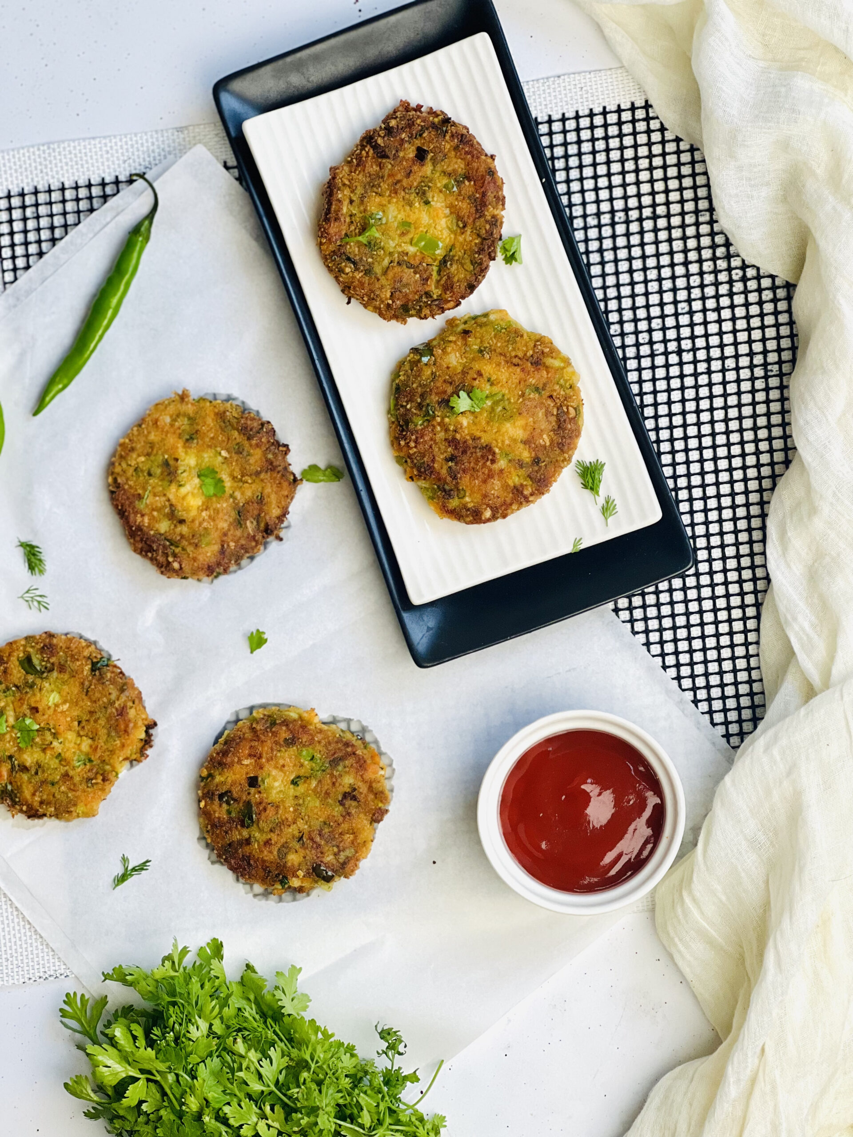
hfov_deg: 19.1
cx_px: 426
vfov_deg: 25.3
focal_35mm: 77
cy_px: 568
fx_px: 2530
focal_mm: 9
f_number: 2.8
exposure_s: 1/121
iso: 125
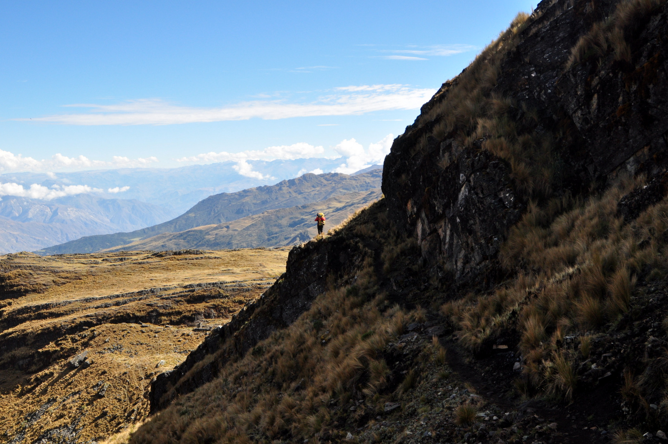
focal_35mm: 36
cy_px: 222
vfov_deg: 36.8
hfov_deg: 53.2
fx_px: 667
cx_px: 334
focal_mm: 24
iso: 400
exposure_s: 1/400
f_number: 10
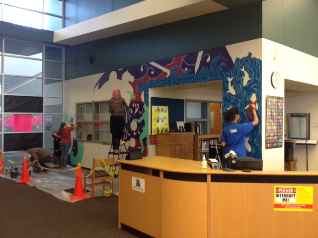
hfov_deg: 52.6
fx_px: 322
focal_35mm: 35
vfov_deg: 40.7
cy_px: 119
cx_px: 159
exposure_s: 1/20
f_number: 2.4
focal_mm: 4.28
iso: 100
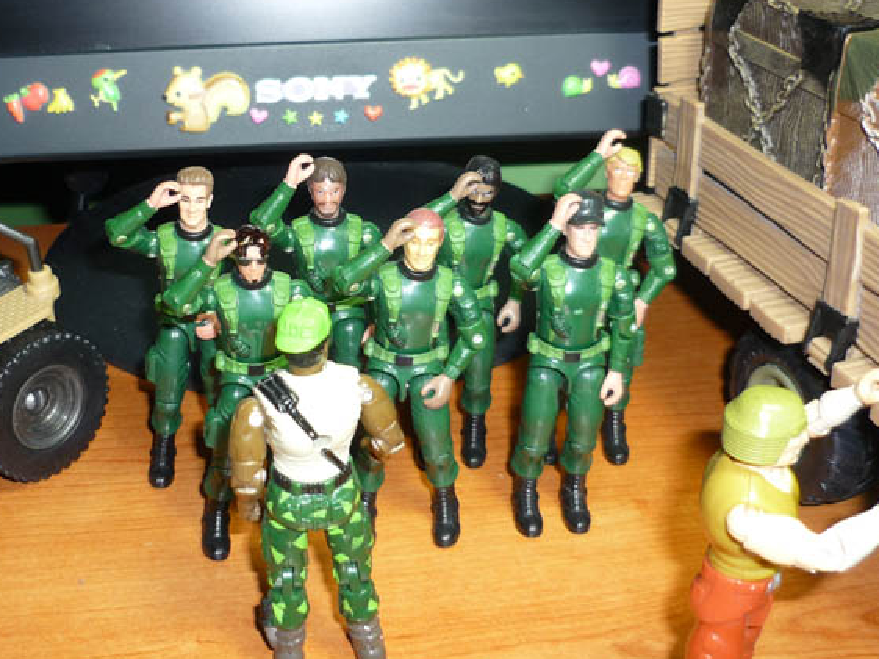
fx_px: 1193
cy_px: 260
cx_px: 314
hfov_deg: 40.1
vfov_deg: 30.8
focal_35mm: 47
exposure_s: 1/30
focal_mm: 5.5
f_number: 2.8
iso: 100
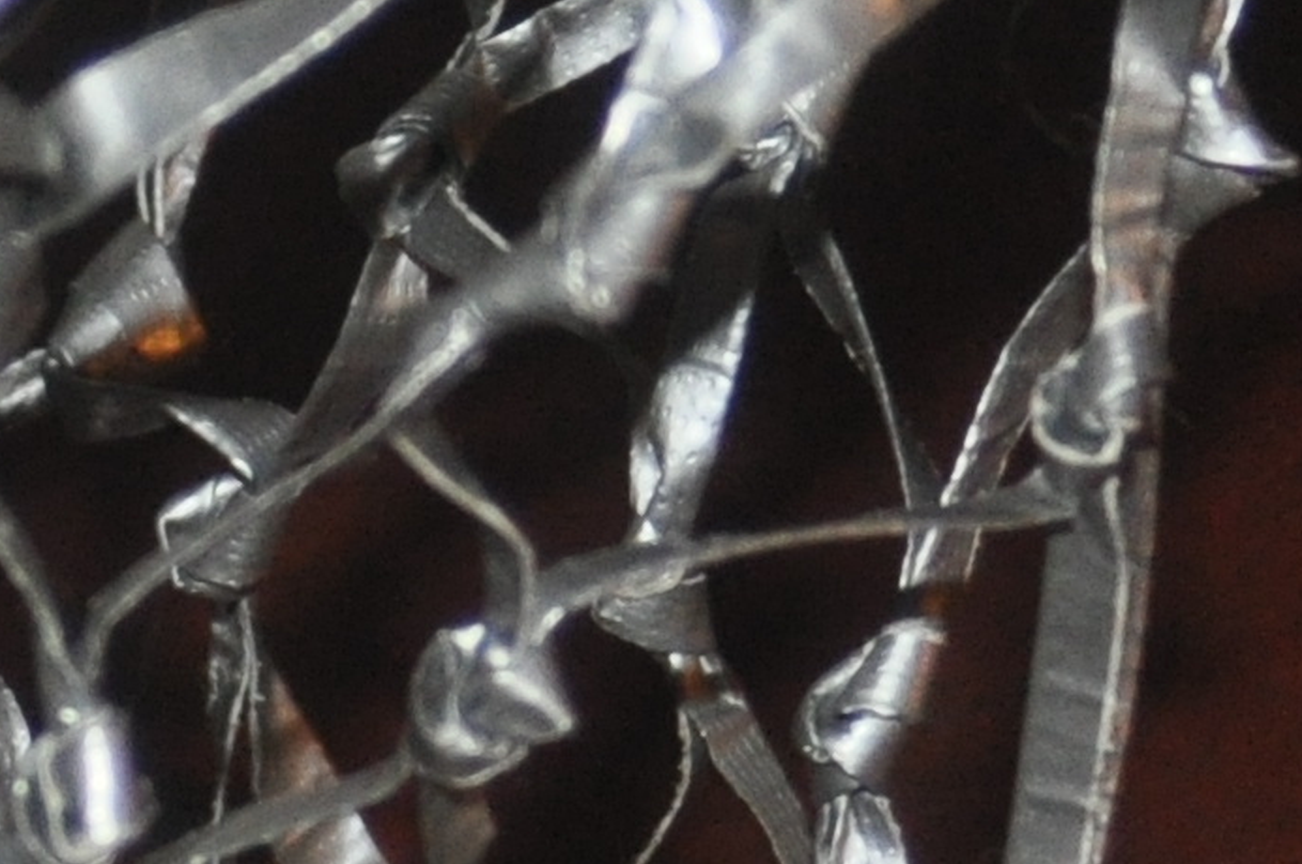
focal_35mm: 260
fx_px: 9390
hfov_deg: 7.7
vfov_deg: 5.2
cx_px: -988
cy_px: 1059
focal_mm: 28
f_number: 3.3
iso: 800
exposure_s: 1/60
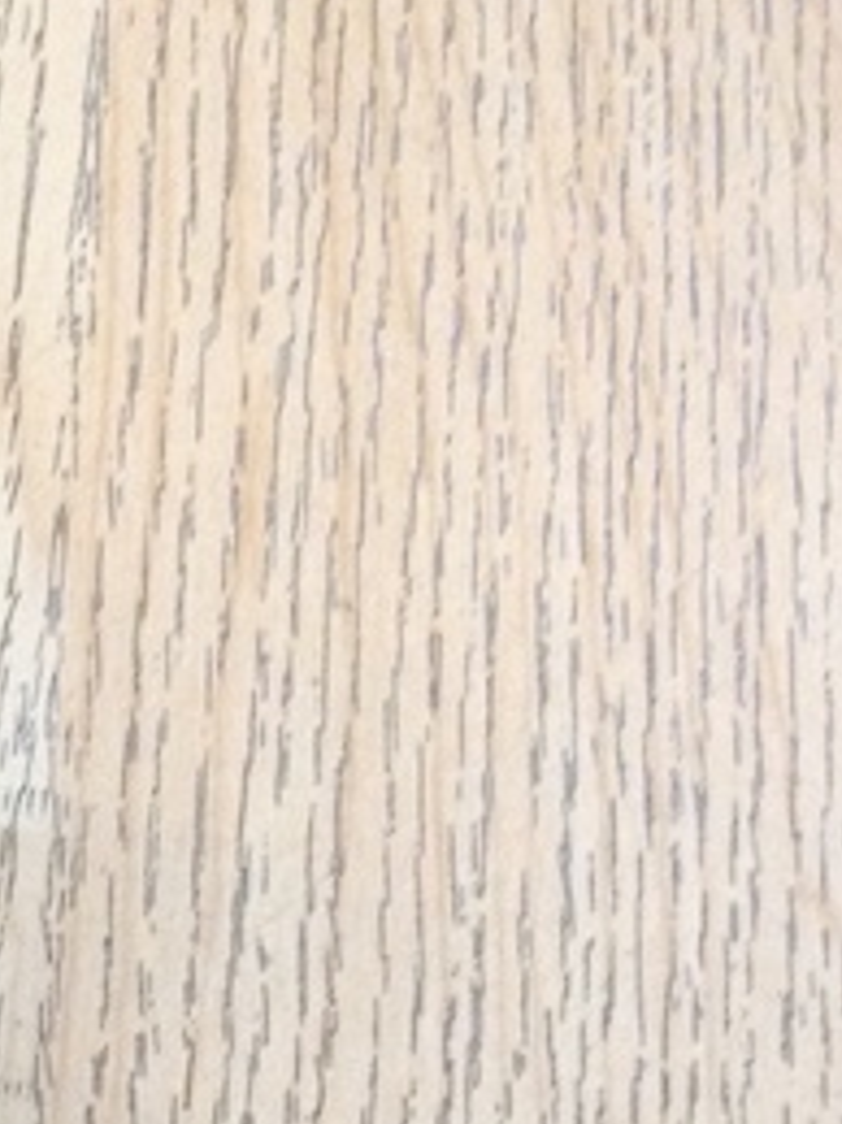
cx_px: -304
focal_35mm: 108
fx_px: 3506
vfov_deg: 16.8
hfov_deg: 13.1
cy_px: 1610
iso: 250
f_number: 2.4
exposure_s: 1/20
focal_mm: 4.28
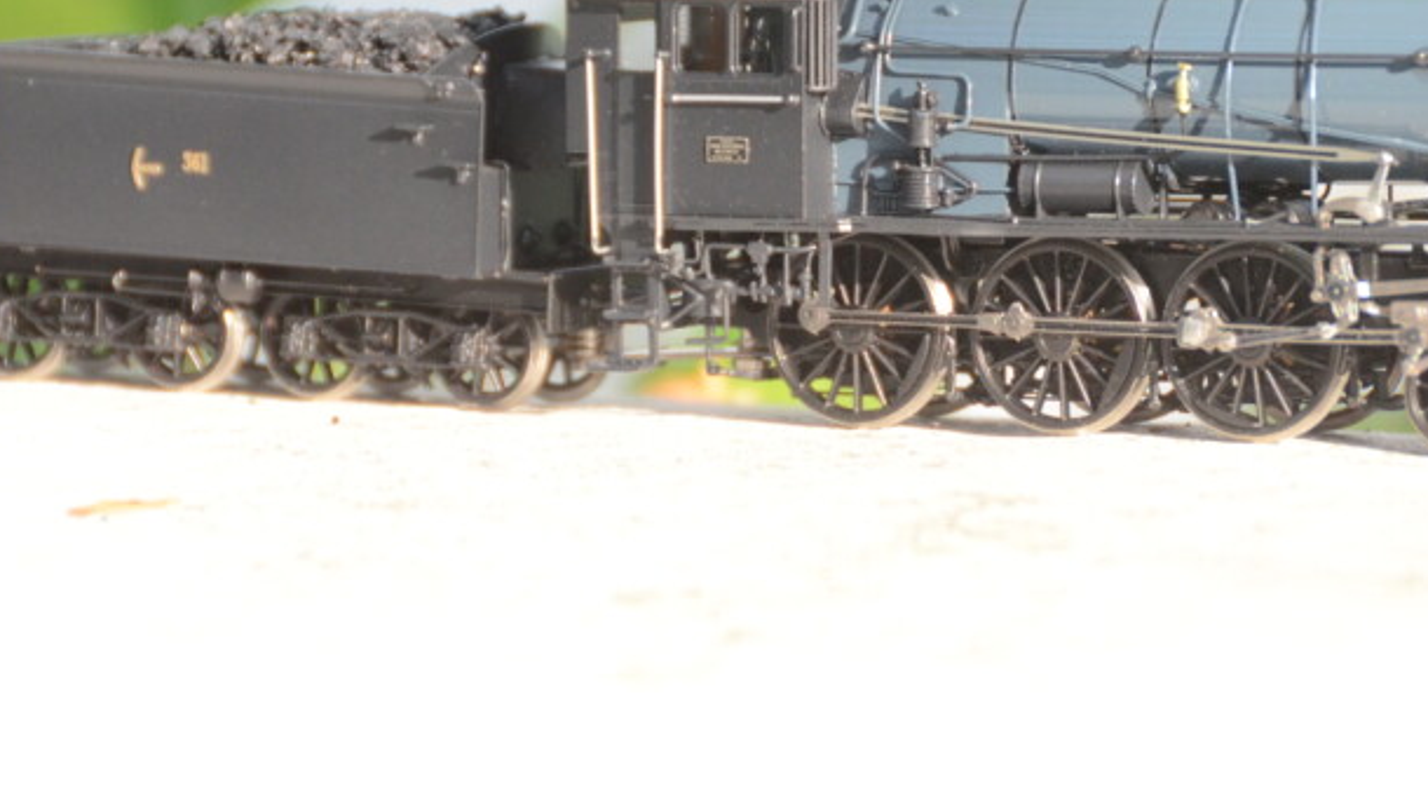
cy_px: 249
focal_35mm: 356
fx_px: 13479
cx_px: 917
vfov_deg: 3.4
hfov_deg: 6.1
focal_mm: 135
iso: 1100
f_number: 5.6
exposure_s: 1/500
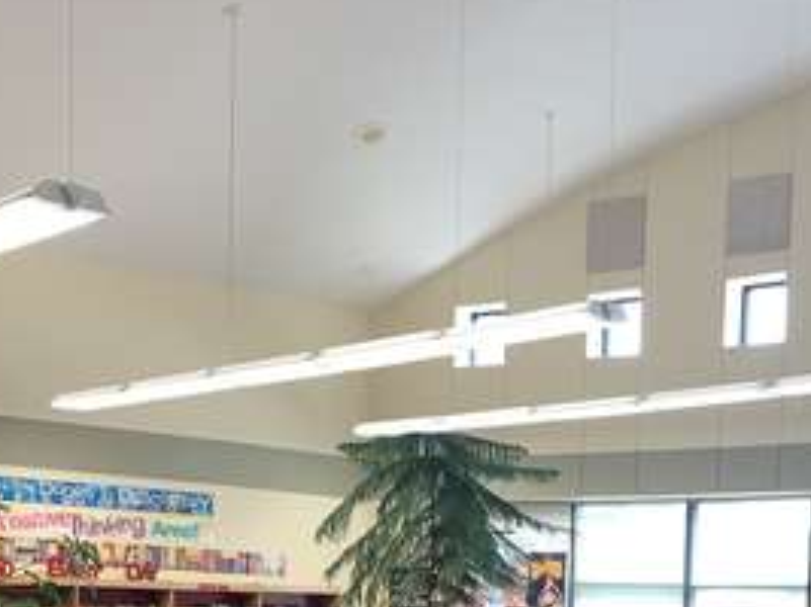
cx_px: 481
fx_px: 1522
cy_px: 738
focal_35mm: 65
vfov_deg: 21.0
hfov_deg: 29.8
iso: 80
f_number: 1.8
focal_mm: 4.25
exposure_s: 1/120
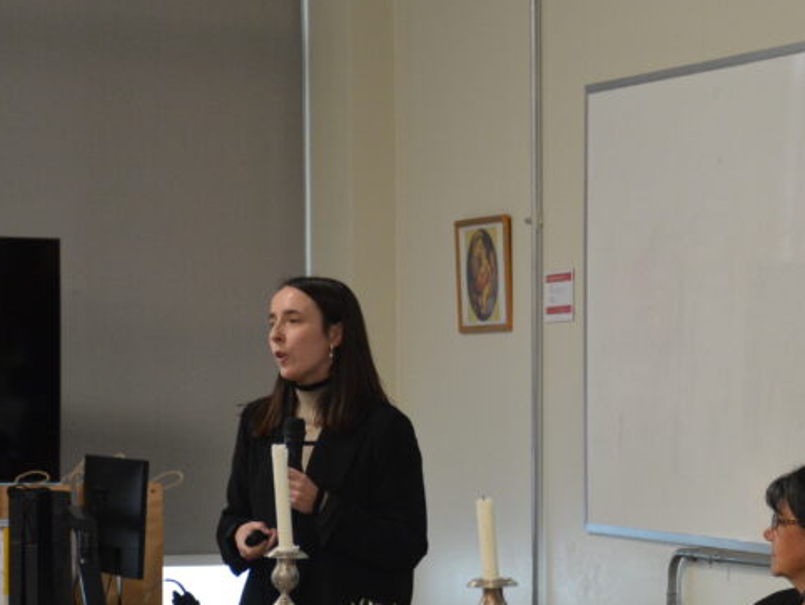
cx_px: 782
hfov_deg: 13.3
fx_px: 3420
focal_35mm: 147
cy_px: 457
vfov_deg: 10.1
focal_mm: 48
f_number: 4.5
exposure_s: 1/50
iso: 1250
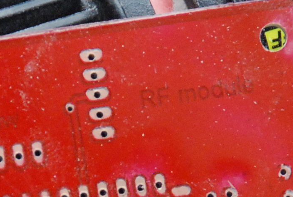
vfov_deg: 1.8
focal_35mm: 779
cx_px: 89
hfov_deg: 2.6
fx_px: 6354
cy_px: 213
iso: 1600
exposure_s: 1/20
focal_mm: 125
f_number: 5.6
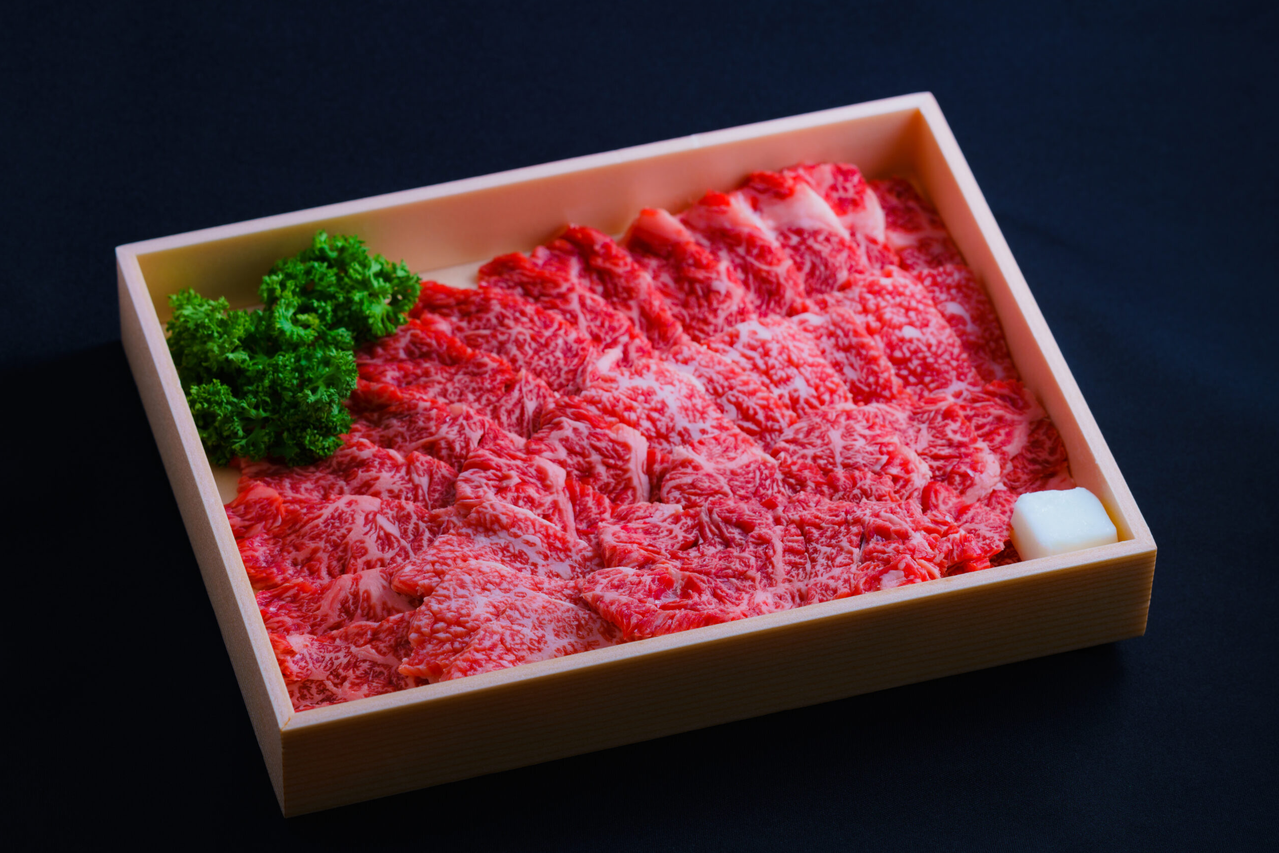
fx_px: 4832
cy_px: 427
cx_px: 638
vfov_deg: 10.1
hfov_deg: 15.1
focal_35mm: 136
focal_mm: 135
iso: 100
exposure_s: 1/125
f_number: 8
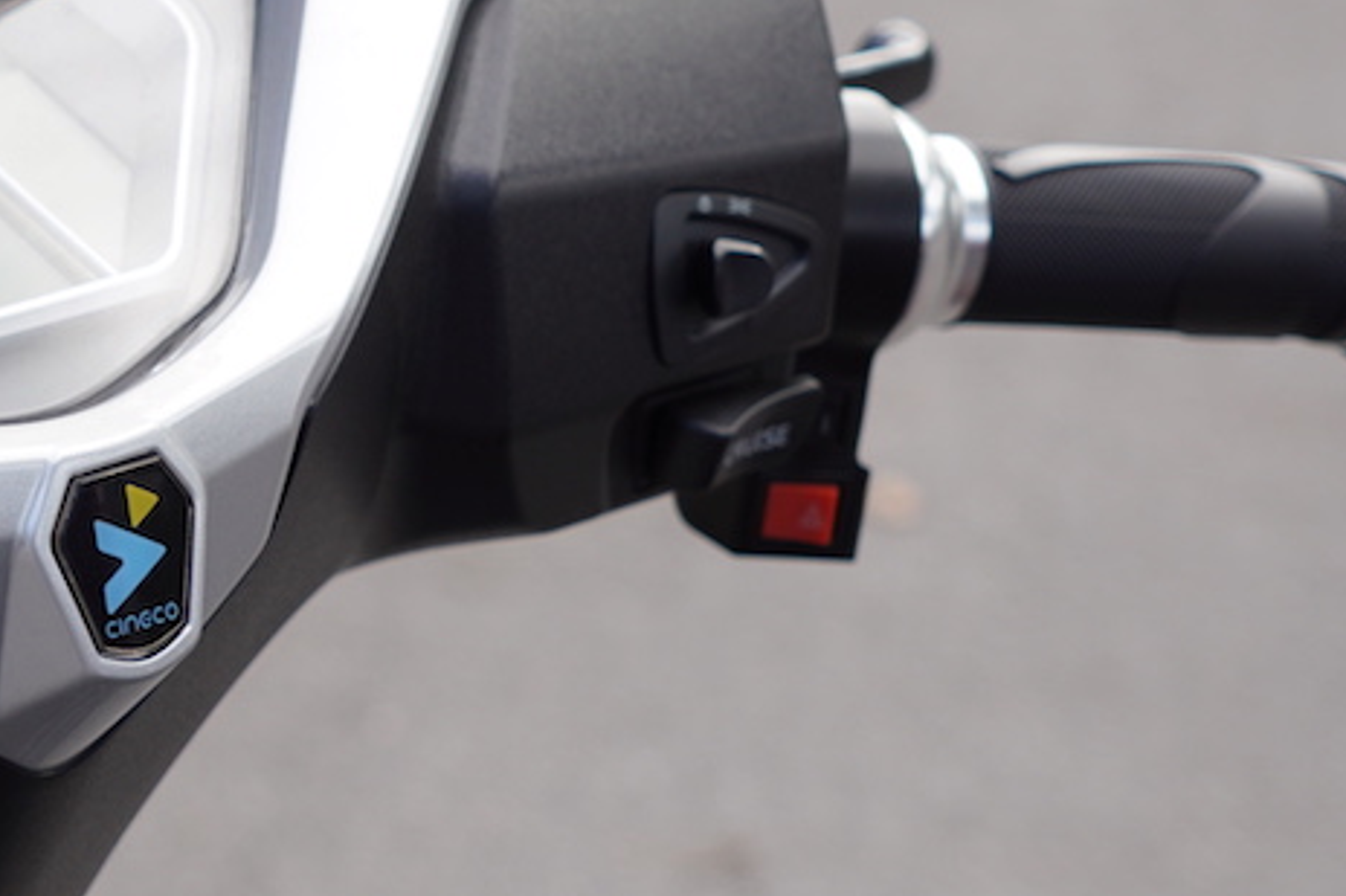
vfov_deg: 9.1
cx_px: -270
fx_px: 5588
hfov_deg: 13.4
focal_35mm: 150
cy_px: 158
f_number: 3.5
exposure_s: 1/320
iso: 100
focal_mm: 33
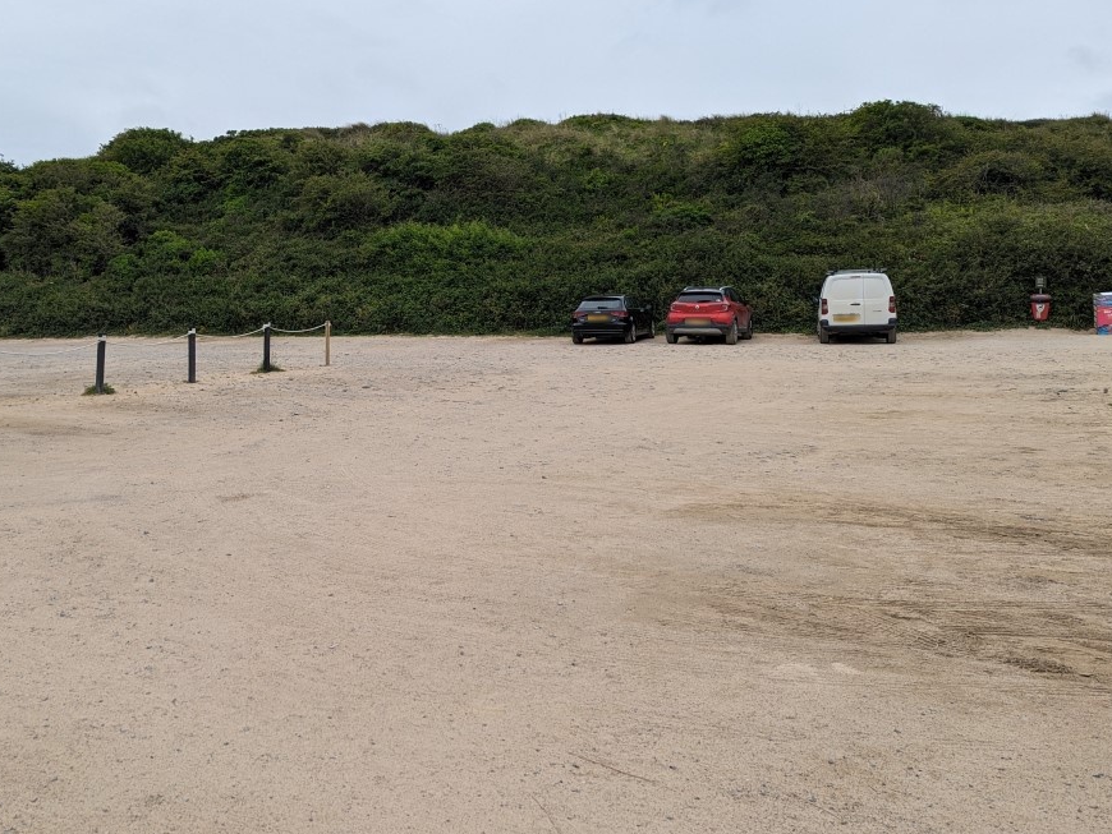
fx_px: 1060
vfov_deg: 42.8
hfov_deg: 54.3
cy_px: 335
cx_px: 379
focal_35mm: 33
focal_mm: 6.81
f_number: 1.85
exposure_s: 1/1272
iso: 50
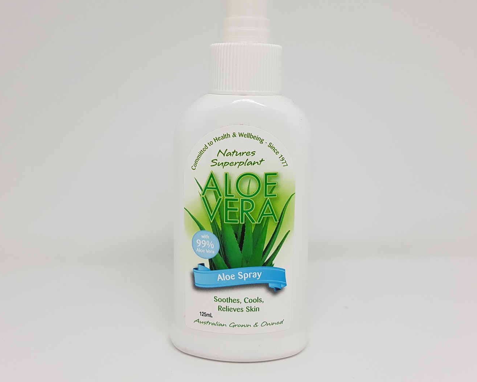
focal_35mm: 31
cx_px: 238
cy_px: 169
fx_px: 438
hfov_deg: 57.2
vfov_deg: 47.0
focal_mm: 4.2
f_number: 1.7
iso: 100
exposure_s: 1/100
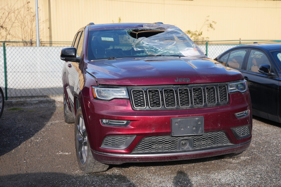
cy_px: 94
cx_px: 140
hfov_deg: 39.6
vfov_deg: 27.0
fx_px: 390
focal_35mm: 50
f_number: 4
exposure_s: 1/160
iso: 100
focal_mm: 50
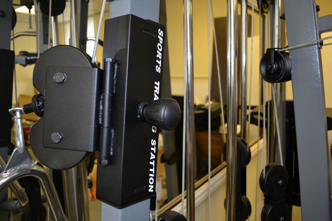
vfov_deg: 47.9
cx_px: 166
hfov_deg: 67.4
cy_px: 110
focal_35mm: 27
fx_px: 249
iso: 640
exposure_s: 1/60
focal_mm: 18
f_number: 3.5
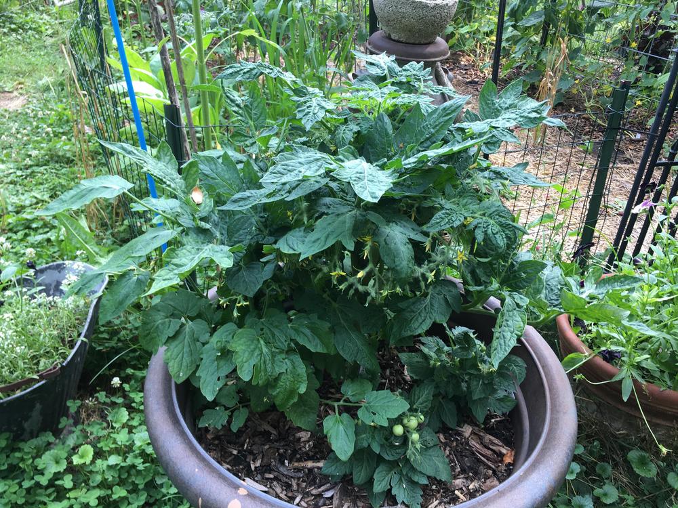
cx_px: 339
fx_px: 568
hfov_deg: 61.7
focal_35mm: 29
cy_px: 254
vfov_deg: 48.2
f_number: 2.2
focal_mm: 4.15
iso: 25
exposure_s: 1/60
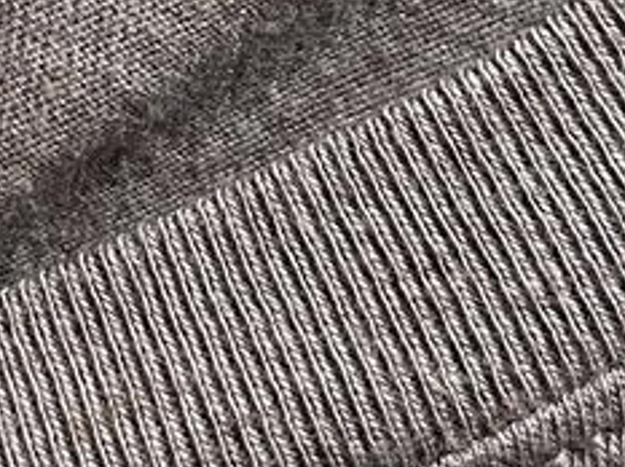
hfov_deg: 15.9
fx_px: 2217
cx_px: 75
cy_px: -323
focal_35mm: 123
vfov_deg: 11.3
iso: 200
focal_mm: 5.1
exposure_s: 1/60
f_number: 1.6
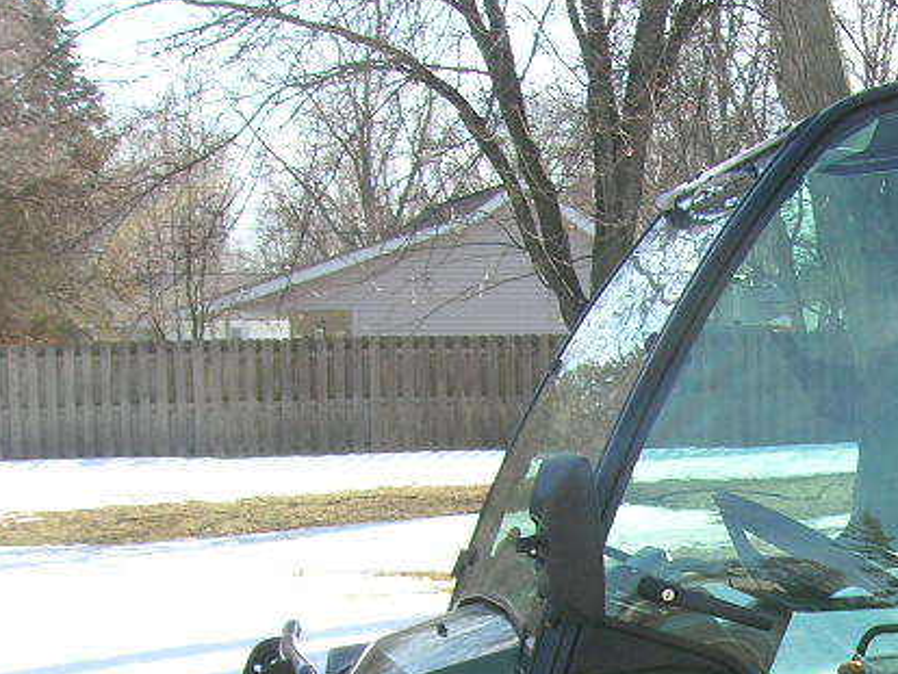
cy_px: 750
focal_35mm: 84
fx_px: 2180
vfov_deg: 17.0
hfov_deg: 21.7
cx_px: 1054
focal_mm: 5.7
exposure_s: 1/106
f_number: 4.9
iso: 50
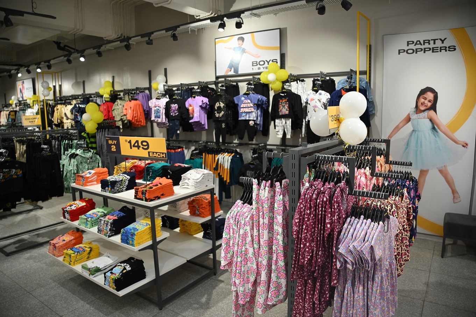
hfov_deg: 54.5
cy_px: 158
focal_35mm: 35
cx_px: 238
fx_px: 463
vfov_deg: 37.8
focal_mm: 35
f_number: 4
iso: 250
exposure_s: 1/125
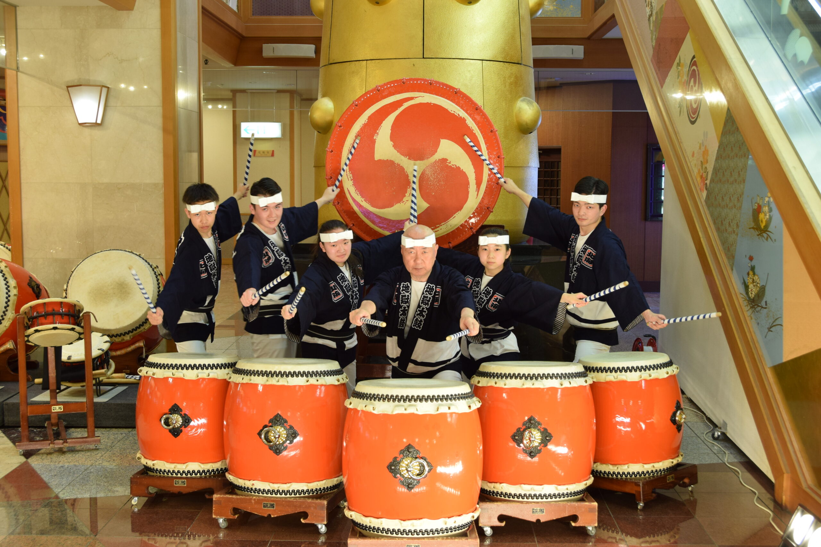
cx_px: 410
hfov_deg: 42.3
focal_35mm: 46
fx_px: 1060
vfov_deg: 28.9
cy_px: 274
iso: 400
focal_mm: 31
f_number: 5.6
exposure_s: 1/6
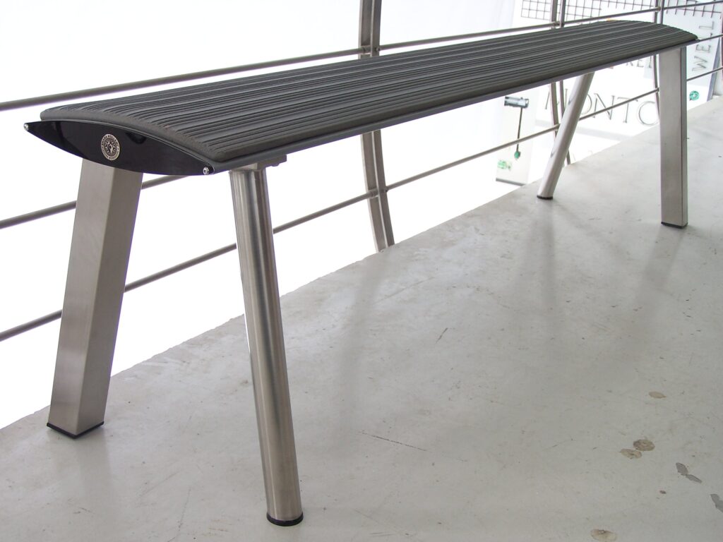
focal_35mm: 51
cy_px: 271
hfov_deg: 37.5
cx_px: 362
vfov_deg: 28.6
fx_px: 1065
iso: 80
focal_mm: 8.5
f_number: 3
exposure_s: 1/50
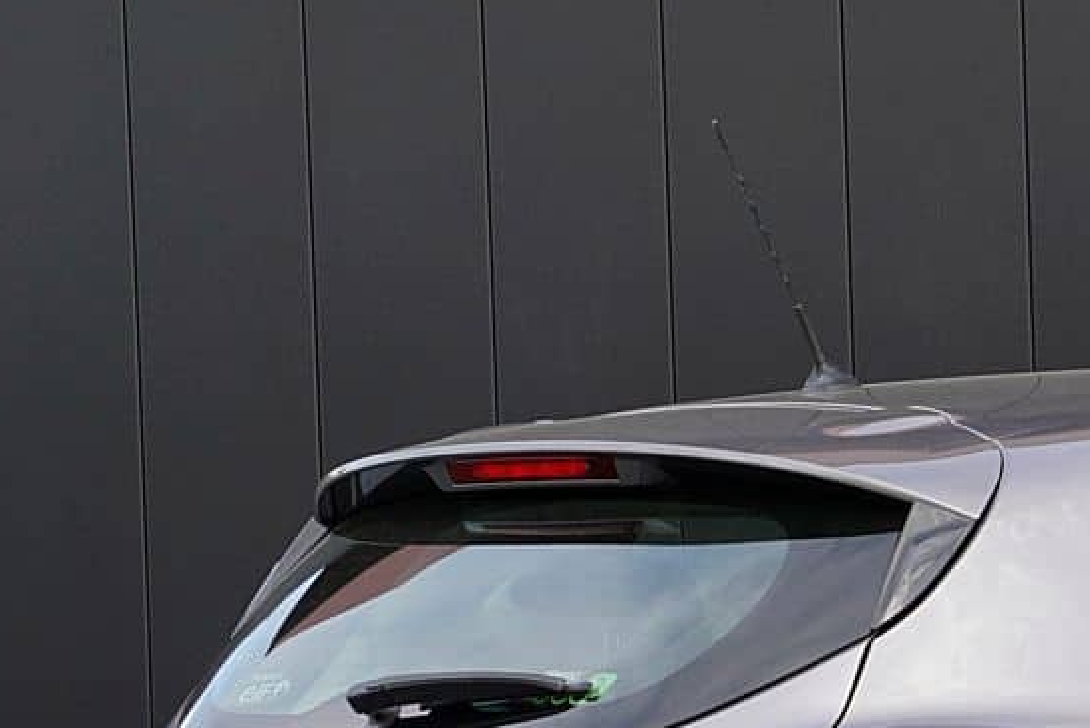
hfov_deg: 6.3
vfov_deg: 4.2
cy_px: 691
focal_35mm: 324
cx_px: 1508
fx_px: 9815
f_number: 7.1
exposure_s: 1/200
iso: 400
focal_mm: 74
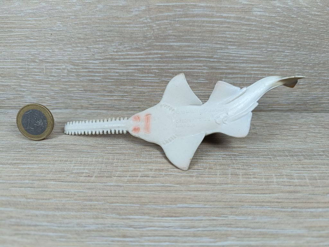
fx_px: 228
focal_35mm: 24
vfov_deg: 56.8
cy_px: 124
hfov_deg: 71.6
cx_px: 164
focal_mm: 5.59
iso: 54
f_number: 1.88
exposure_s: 1/310
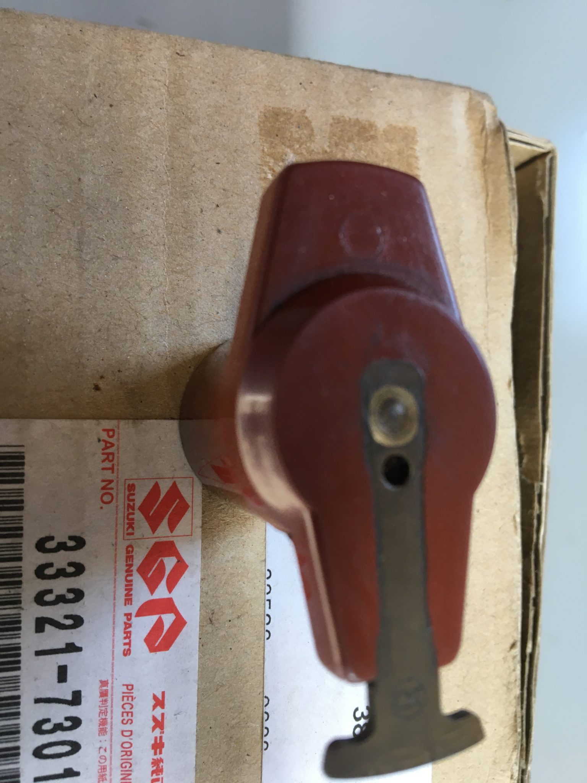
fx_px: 656
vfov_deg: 61.7
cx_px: 294
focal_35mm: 29
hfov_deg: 48.2
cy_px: 392
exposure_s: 1/33
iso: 50
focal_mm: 4.15
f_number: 2.2
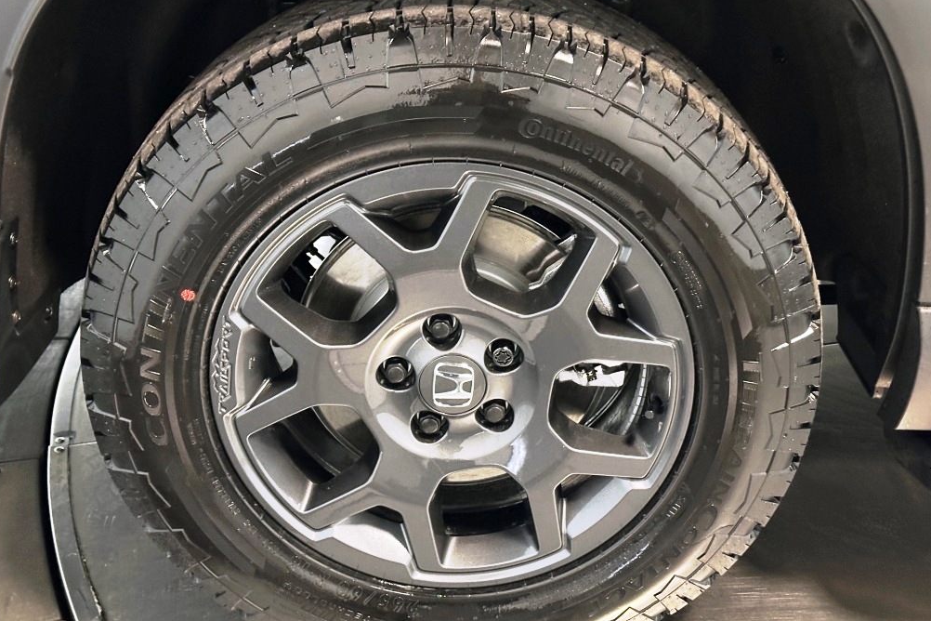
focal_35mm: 51
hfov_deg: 38.9
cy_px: 354
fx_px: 1319
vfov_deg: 26.5
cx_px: 469
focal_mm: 6.86
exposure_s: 1/20
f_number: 1.78
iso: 640
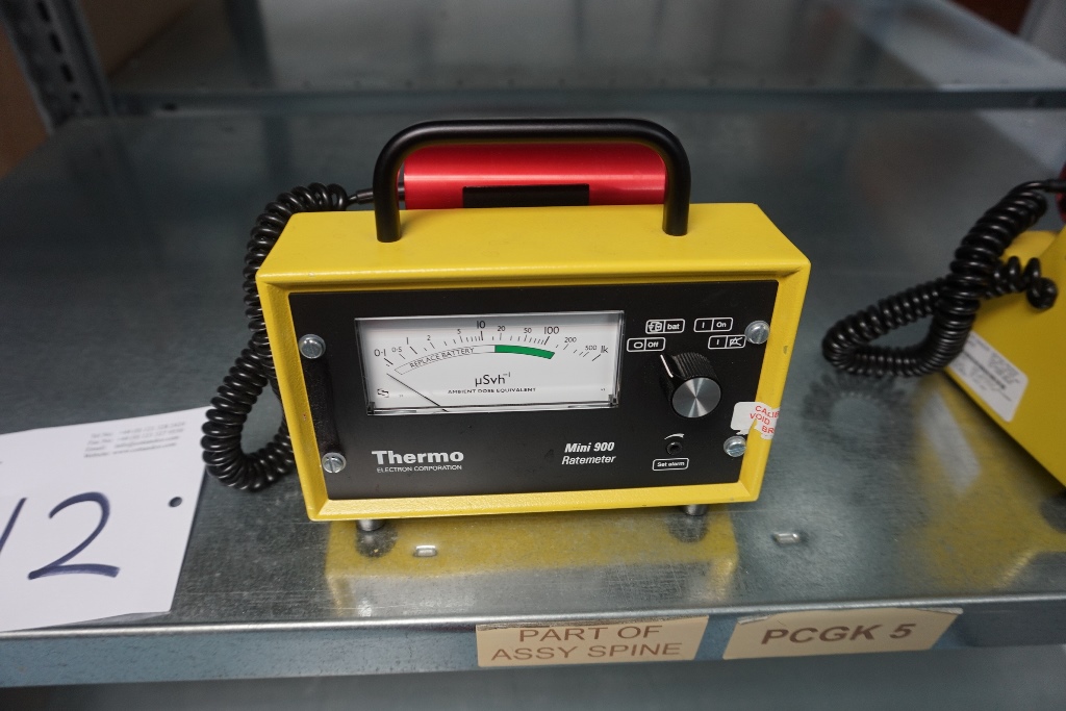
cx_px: 533
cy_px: 356
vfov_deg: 53.1
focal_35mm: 24
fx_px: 711
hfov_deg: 73.7
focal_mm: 16
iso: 320
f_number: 4
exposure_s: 1/60
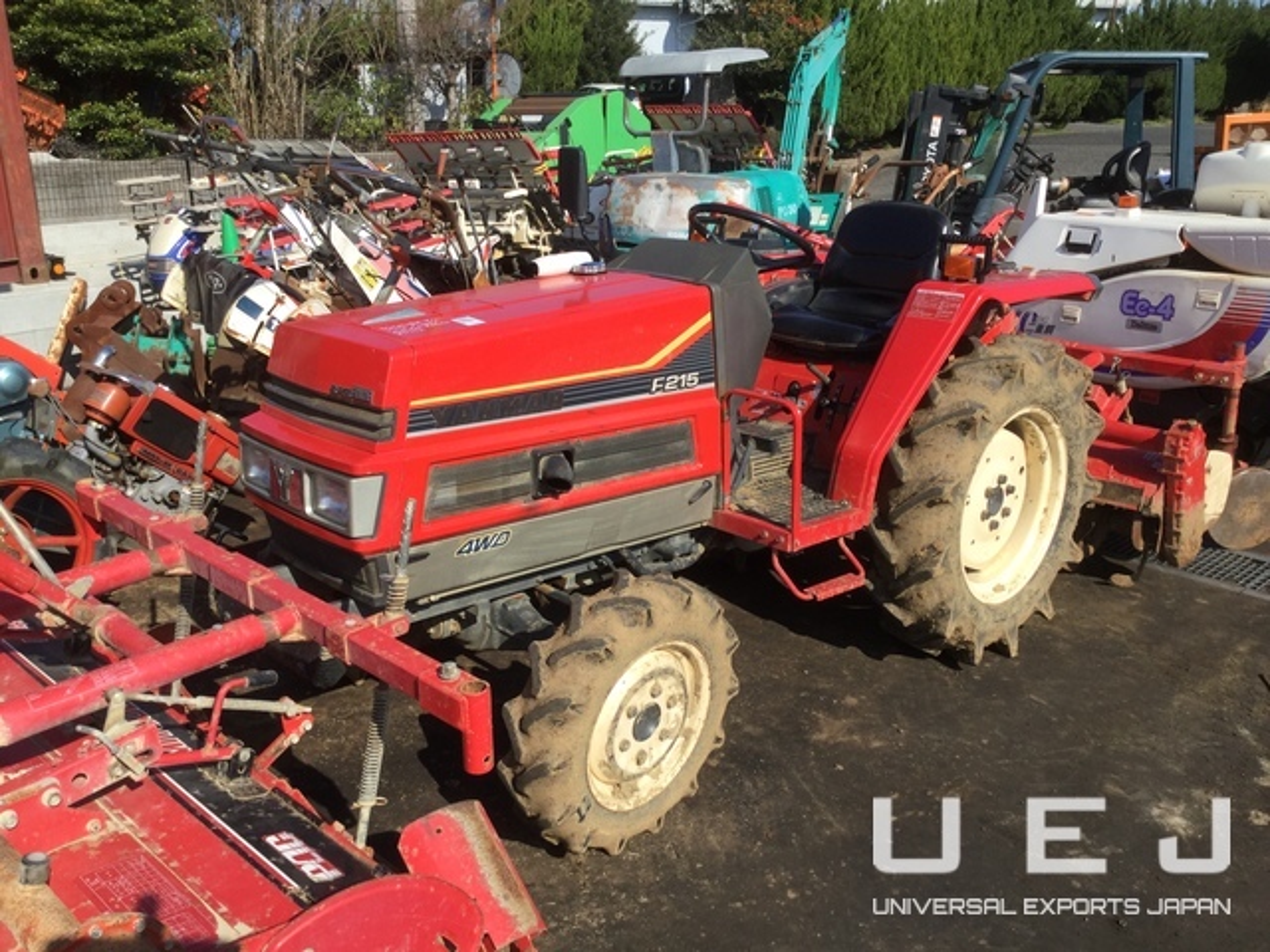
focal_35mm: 31
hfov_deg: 58.4
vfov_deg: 45.4
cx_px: 635
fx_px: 1137
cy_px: 476
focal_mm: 3.3
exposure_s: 1/1131
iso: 25
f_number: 2.4
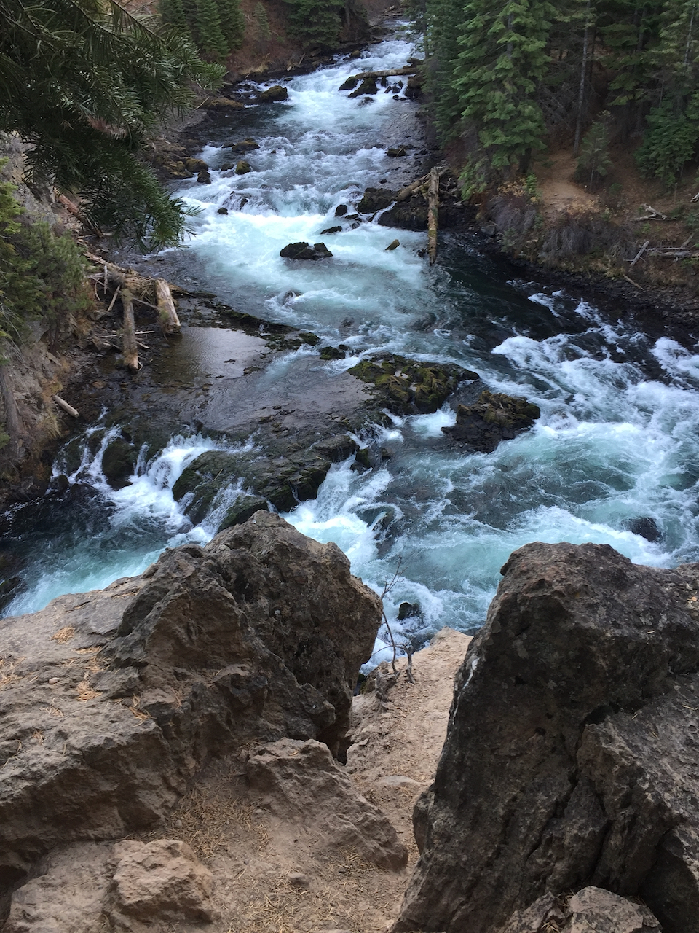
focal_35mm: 29
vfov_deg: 61.7
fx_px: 781
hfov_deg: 48.2
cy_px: 466
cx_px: 350
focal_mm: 4.15
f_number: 2.2
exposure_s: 1/60
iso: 32
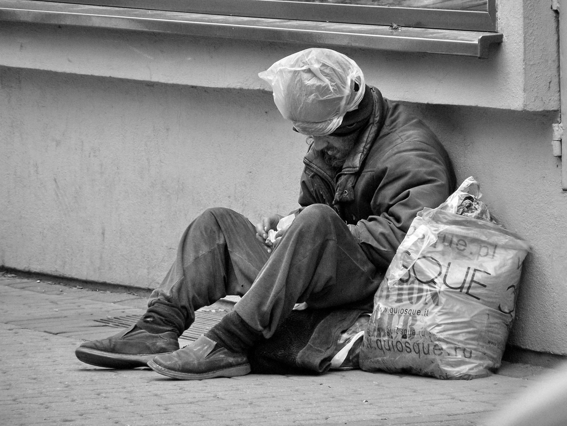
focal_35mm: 380
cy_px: 213
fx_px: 6229
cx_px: 284
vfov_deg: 3.9
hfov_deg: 5.2
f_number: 3.7
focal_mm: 63
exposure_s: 1/320
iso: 160
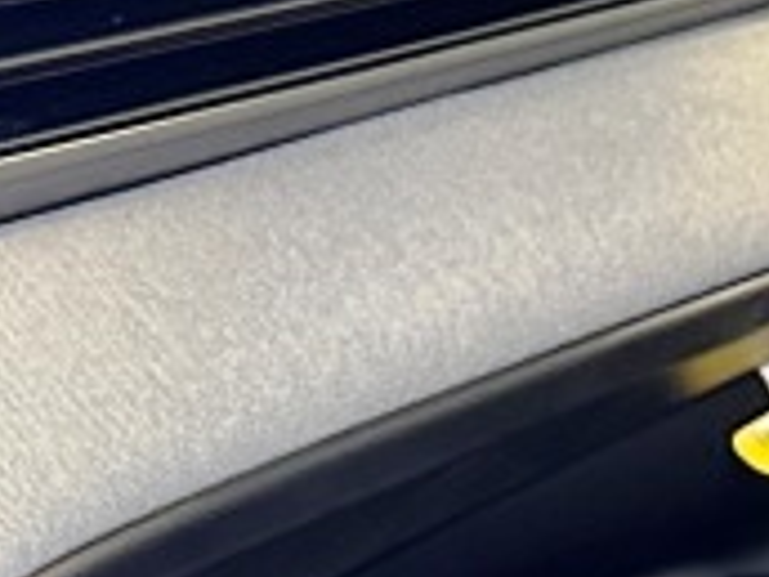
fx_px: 3177
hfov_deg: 12.9
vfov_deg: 10.1
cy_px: 841
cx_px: -443
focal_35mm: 143
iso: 800
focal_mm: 6.86
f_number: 1.78
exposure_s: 1/40
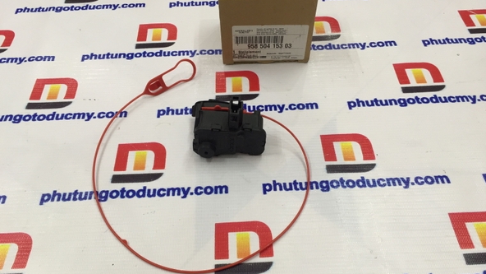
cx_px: 245
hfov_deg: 61.0
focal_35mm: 32
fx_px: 412
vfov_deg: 36.7
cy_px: 146
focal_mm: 4.15
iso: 80
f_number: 2.2
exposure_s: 1/33
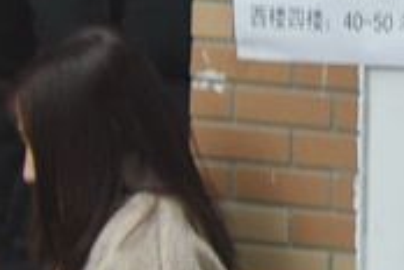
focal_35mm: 1377
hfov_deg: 1.5
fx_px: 15452
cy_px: 407
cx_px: -859
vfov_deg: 1.0
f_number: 3.2
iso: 250
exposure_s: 1/200
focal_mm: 200
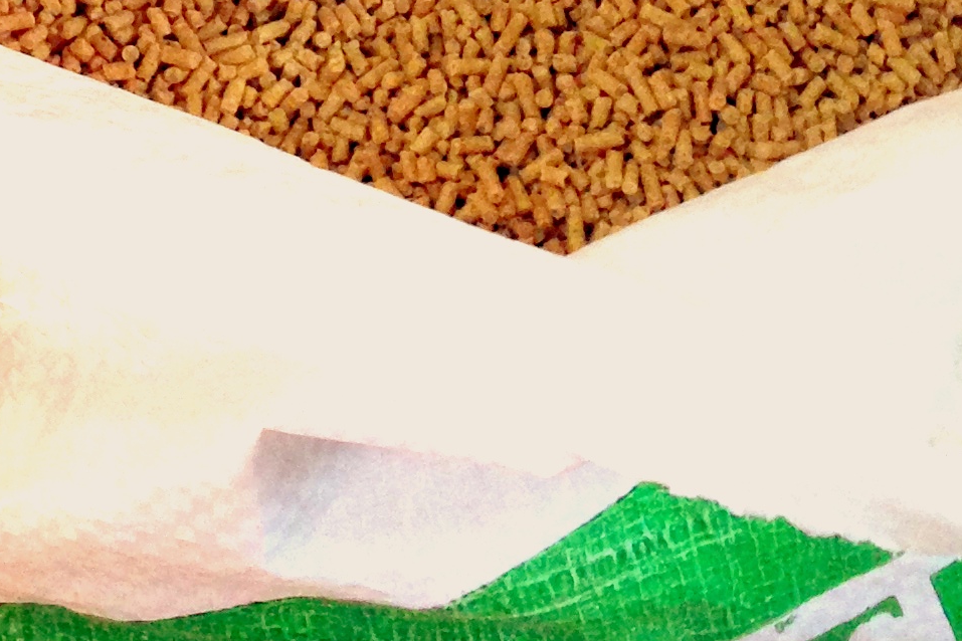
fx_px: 3126
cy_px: -573
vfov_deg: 10.8
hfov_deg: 17.5
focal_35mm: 117
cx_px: 525
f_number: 2.4
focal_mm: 4.13
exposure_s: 1/20
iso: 160
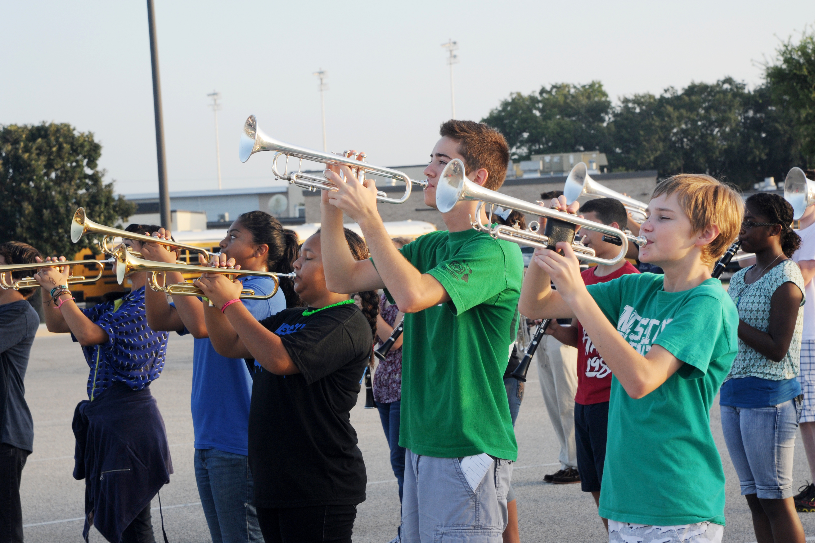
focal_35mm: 120
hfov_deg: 17.1
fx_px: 2715
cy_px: 272
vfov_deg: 11.4
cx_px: 408
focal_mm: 120
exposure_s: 1/125
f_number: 13
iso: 640
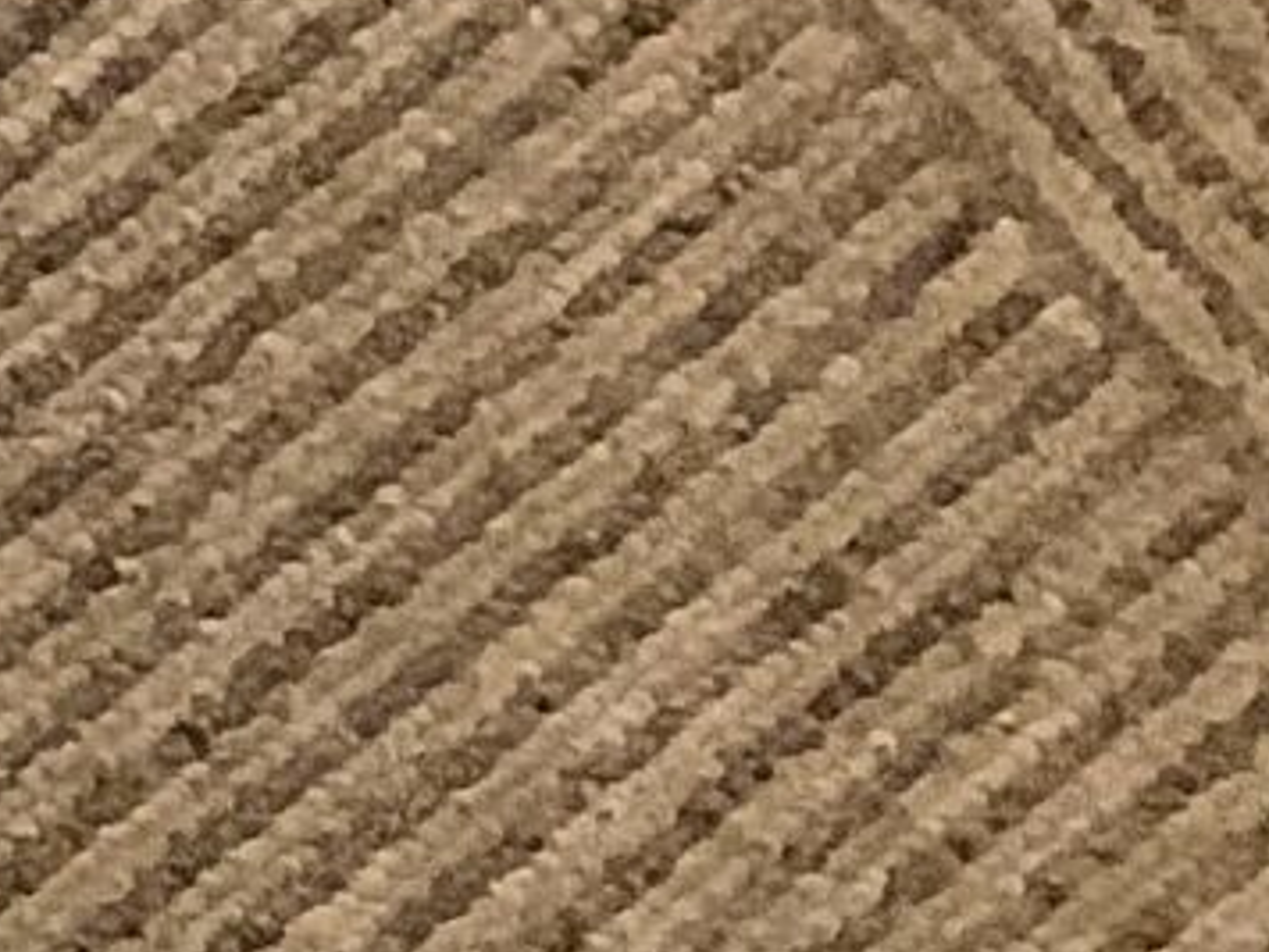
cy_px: 1373
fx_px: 8175
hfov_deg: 7.3
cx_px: -3137
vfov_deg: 6.6
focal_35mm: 223
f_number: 2.4
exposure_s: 1/50
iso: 320
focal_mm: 3.3
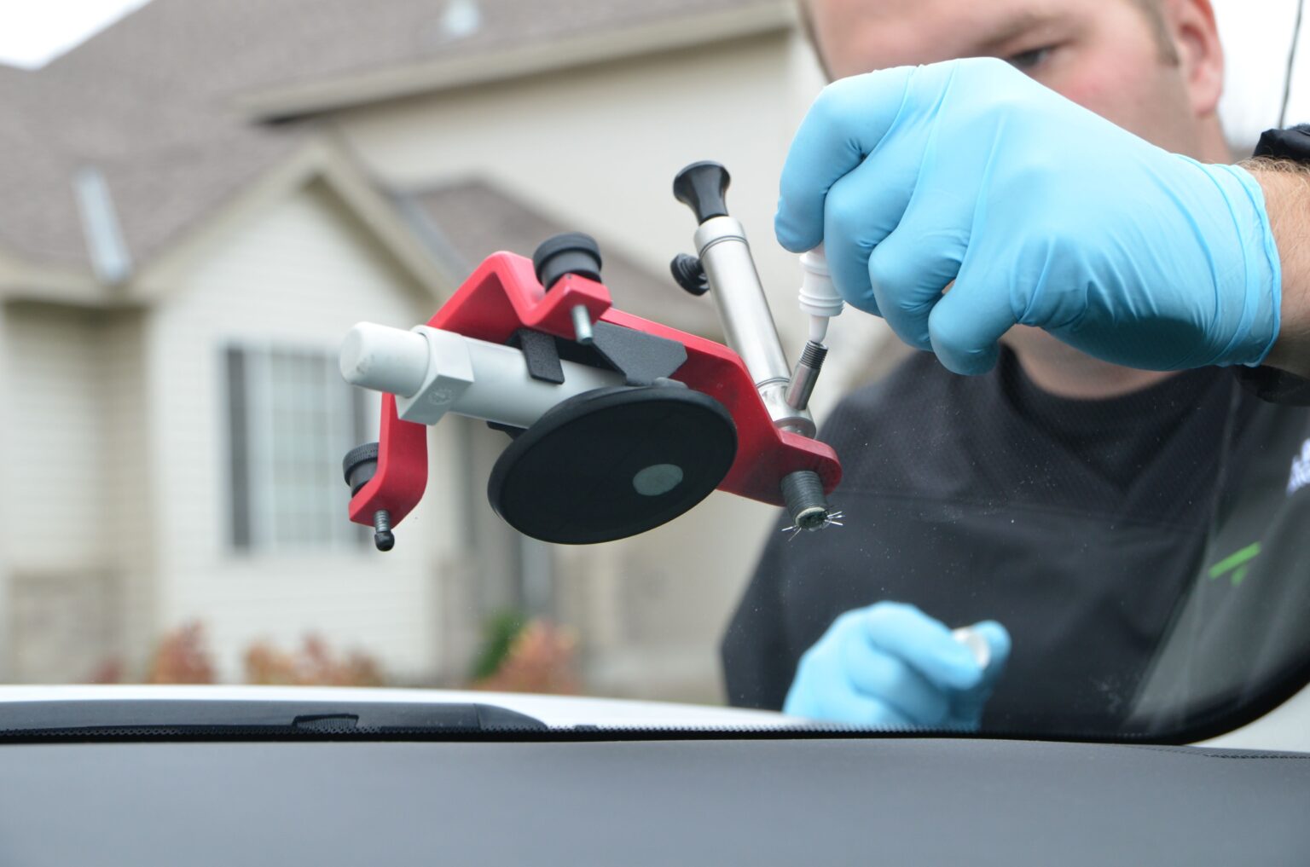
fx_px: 2723
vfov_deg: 18.1
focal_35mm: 75
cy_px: 434
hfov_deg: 27.0
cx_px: 655
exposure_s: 1/100
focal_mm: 50
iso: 400
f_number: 5
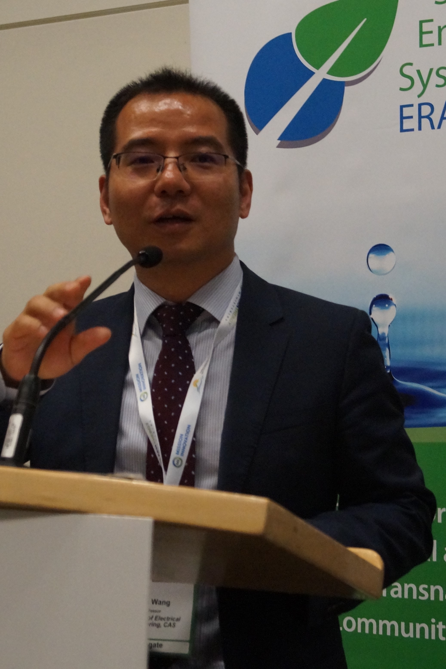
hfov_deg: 31.9
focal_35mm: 42
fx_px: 781
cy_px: 334
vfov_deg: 46.4
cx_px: 223
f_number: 4.5
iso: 2000
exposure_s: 1/160
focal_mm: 28
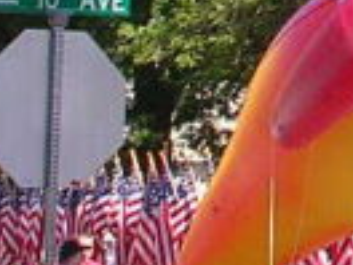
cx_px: 813
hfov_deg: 7.0
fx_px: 2733
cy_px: -166
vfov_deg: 5.5
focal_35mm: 268
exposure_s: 1/152
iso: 83
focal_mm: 7.1
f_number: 6.1
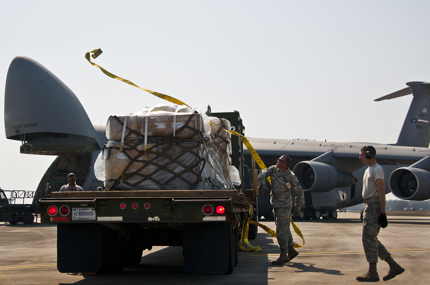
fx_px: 537
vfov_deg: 29.8
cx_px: 215
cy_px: 142
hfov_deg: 43.6
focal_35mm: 45
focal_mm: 45
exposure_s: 1/1000
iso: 320
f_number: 6.3
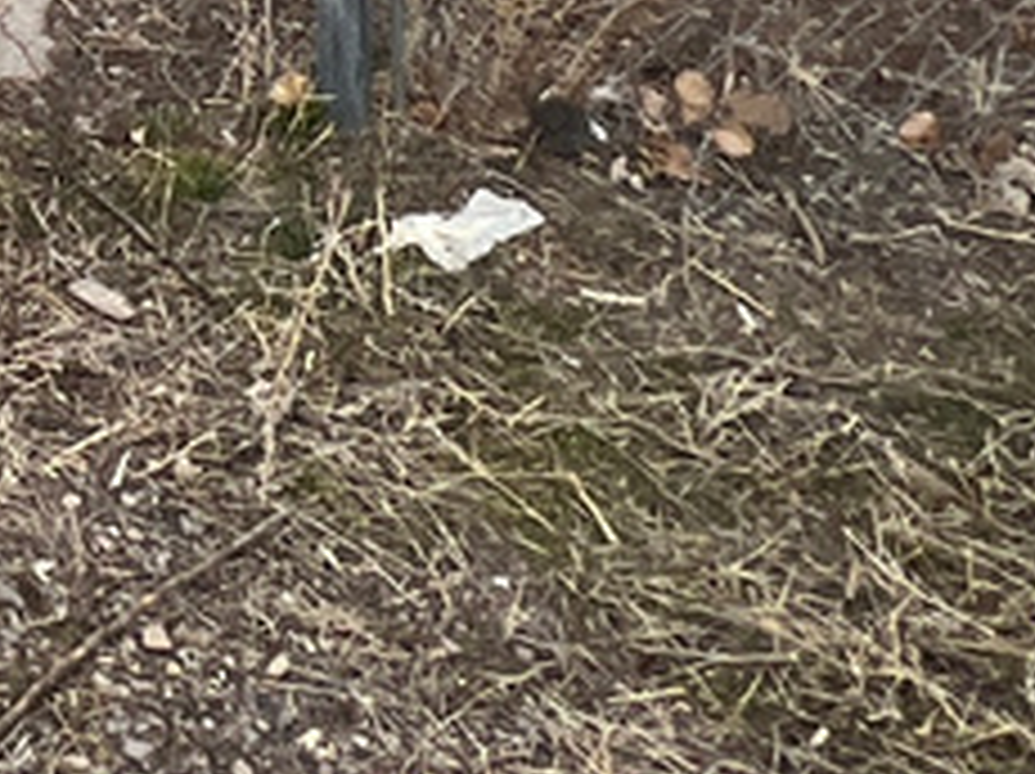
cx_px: -810
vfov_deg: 12.8
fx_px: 2599
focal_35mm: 87
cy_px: -1102
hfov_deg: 18.1
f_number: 1.8
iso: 32
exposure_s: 1/316
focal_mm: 1.57
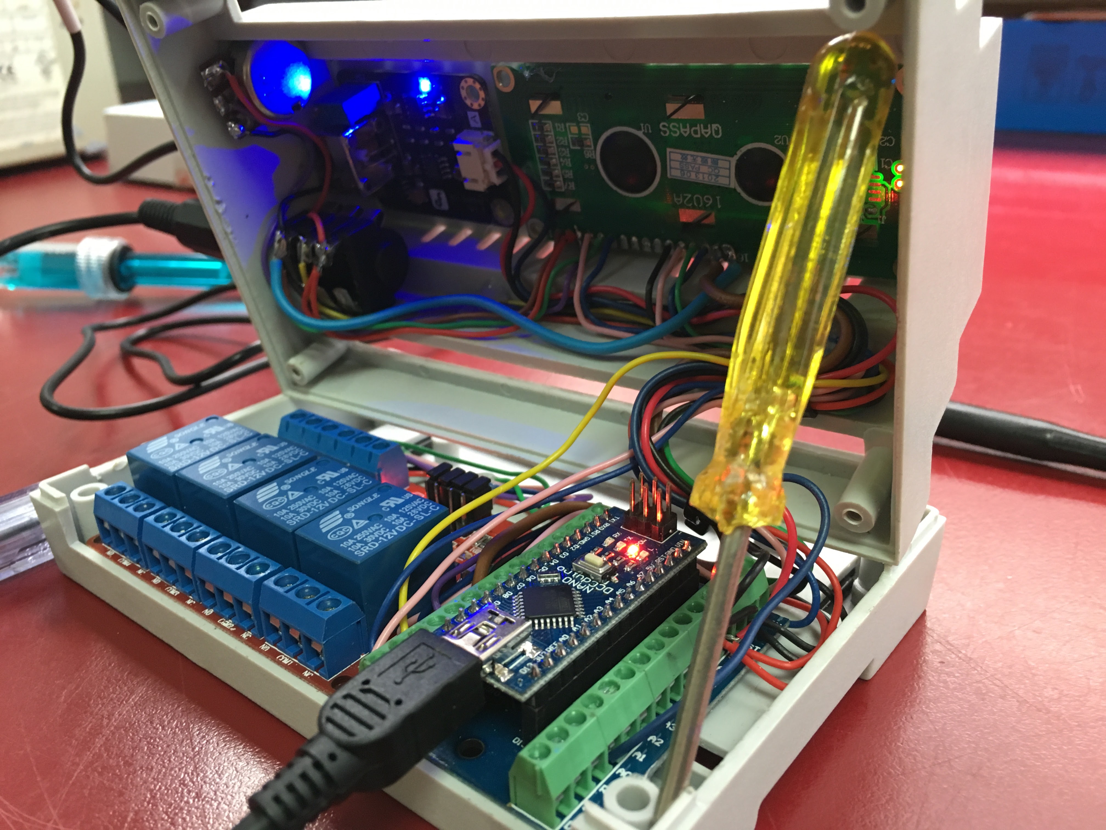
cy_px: 415
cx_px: 553
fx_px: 927
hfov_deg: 61.7
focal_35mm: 29
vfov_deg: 48.2
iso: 160
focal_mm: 4.15
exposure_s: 1/33
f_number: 2.2
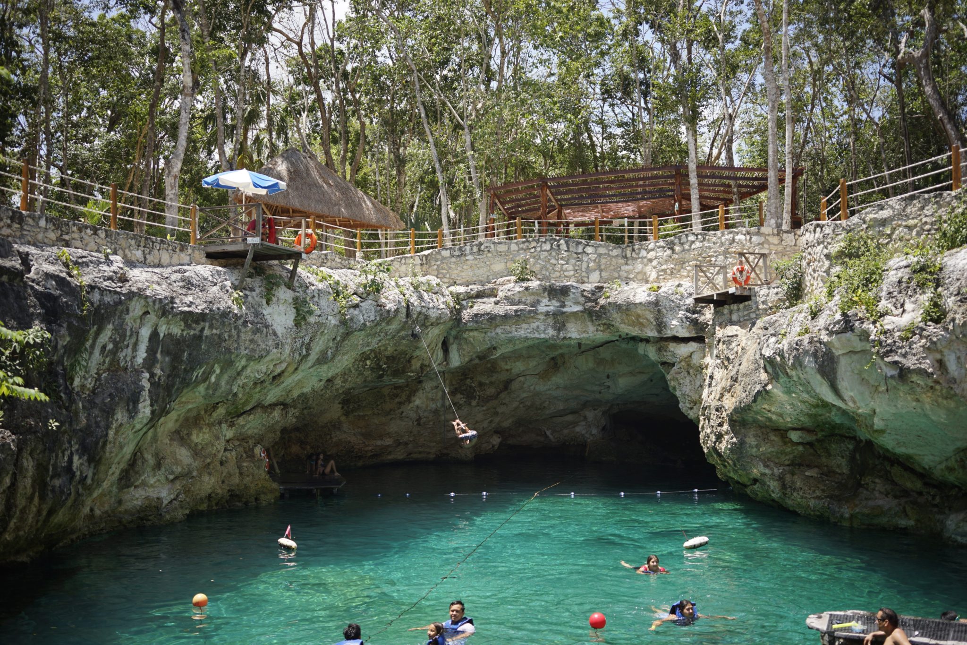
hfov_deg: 54.4
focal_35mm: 35
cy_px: 322
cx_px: 484
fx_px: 940
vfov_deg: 37.8
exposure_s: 1/800
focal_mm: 35
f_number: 2.8
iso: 100
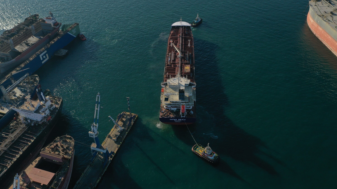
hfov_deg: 62.6
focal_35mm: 31
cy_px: 79
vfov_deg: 37.7
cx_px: 172
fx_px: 277
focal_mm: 10.26
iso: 100
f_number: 6.3
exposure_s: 1/500
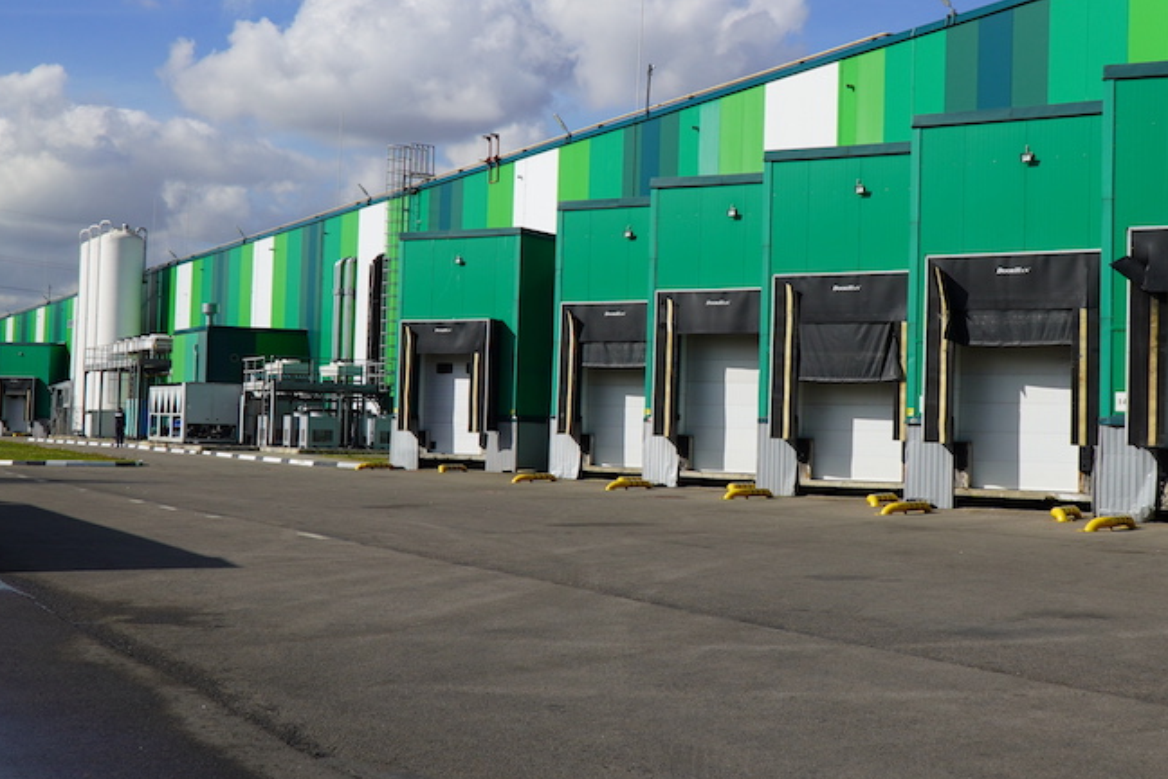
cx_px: 712
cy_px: 357
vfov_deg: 27.0
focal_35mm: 50
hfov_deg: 39.4
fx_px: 1622
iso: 100
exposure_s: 1/250
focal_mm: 18
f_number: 10
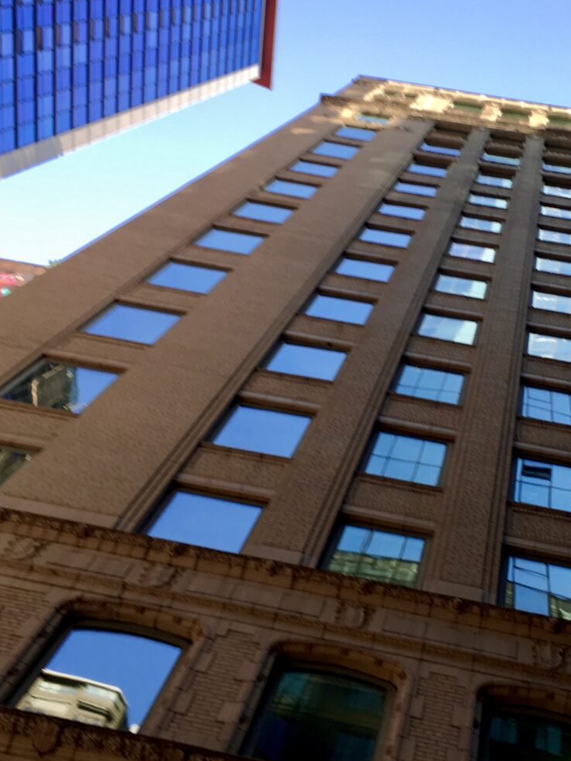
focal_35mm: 48
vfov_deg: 39.6
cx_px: 397
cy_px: 348
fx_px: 1055
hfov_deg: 30.0
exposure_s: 1/204
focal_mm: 4.15
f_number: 2.2
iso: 25
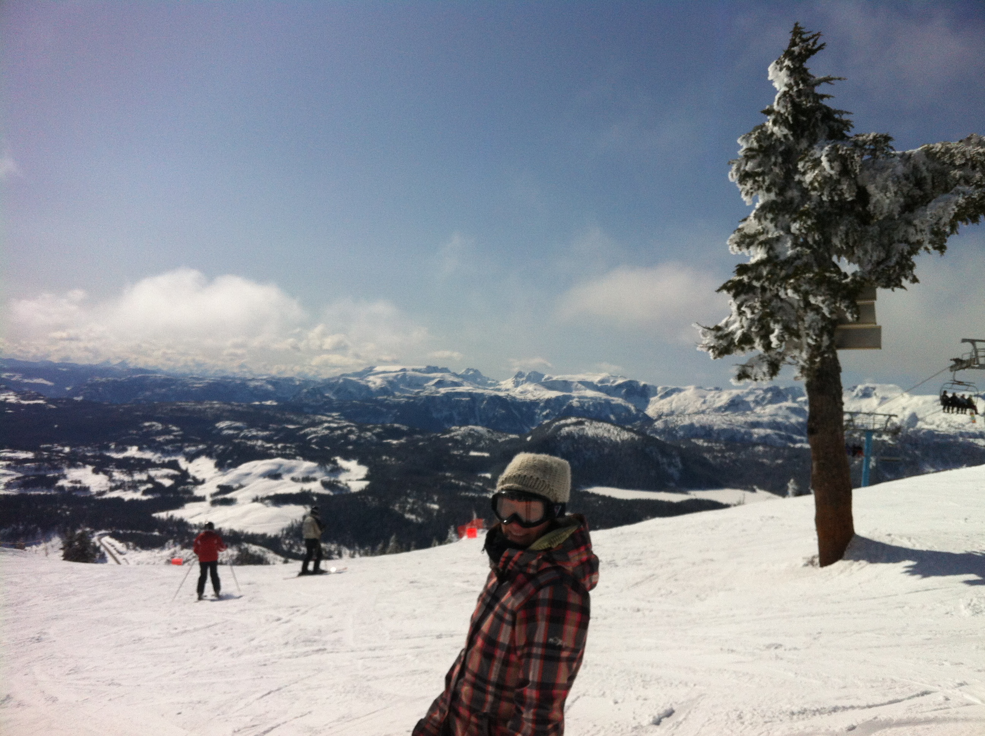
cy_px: 368
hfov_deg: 52.7
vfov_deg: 40.6
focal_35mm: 35
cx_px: 492
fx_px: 994
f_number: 2.8
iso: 80
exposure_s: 1/6033
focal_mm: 3.85
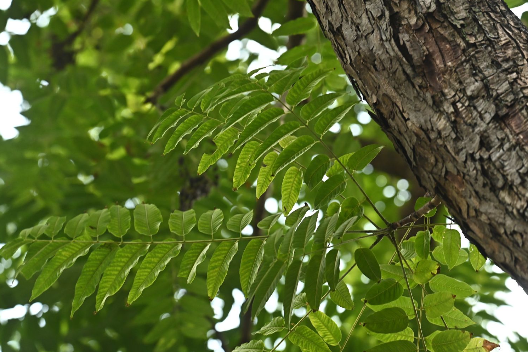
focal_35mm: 186
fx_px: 2728
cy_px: 176
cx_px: 264
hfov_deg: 11.1
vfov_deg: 7.4
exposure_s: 1/100
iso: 2800
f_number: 5.6
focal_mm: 185
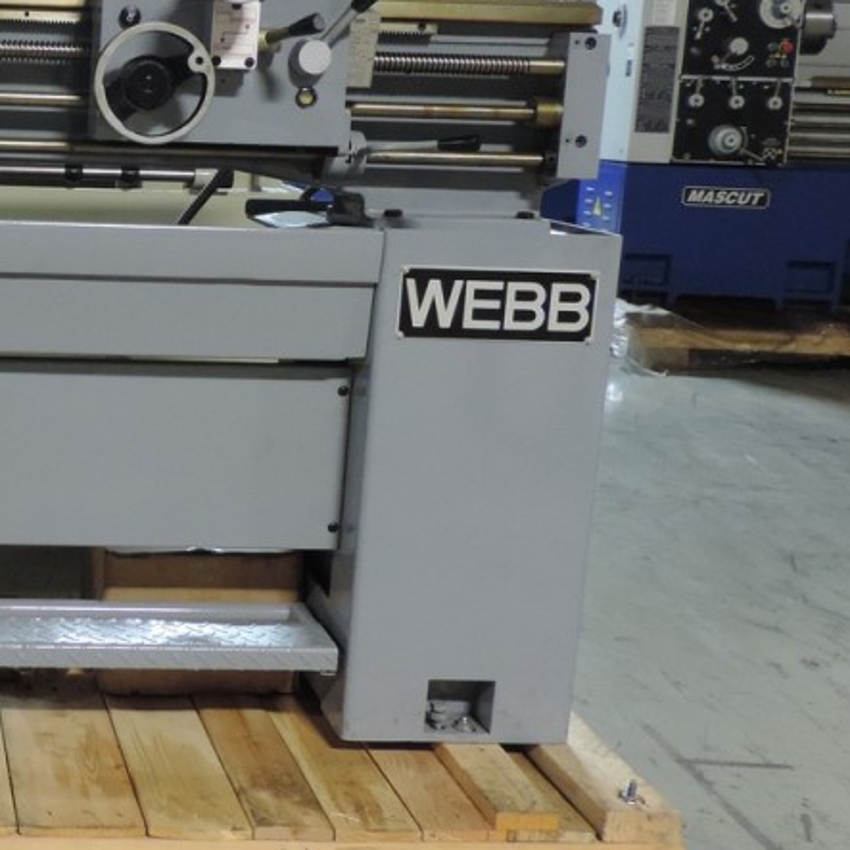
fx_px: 1361
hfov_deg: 31.2
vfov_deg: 34.4
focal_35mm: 49
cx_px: -63
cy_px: 303
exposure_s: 1/10
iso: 400
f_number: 3
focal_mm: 4.3
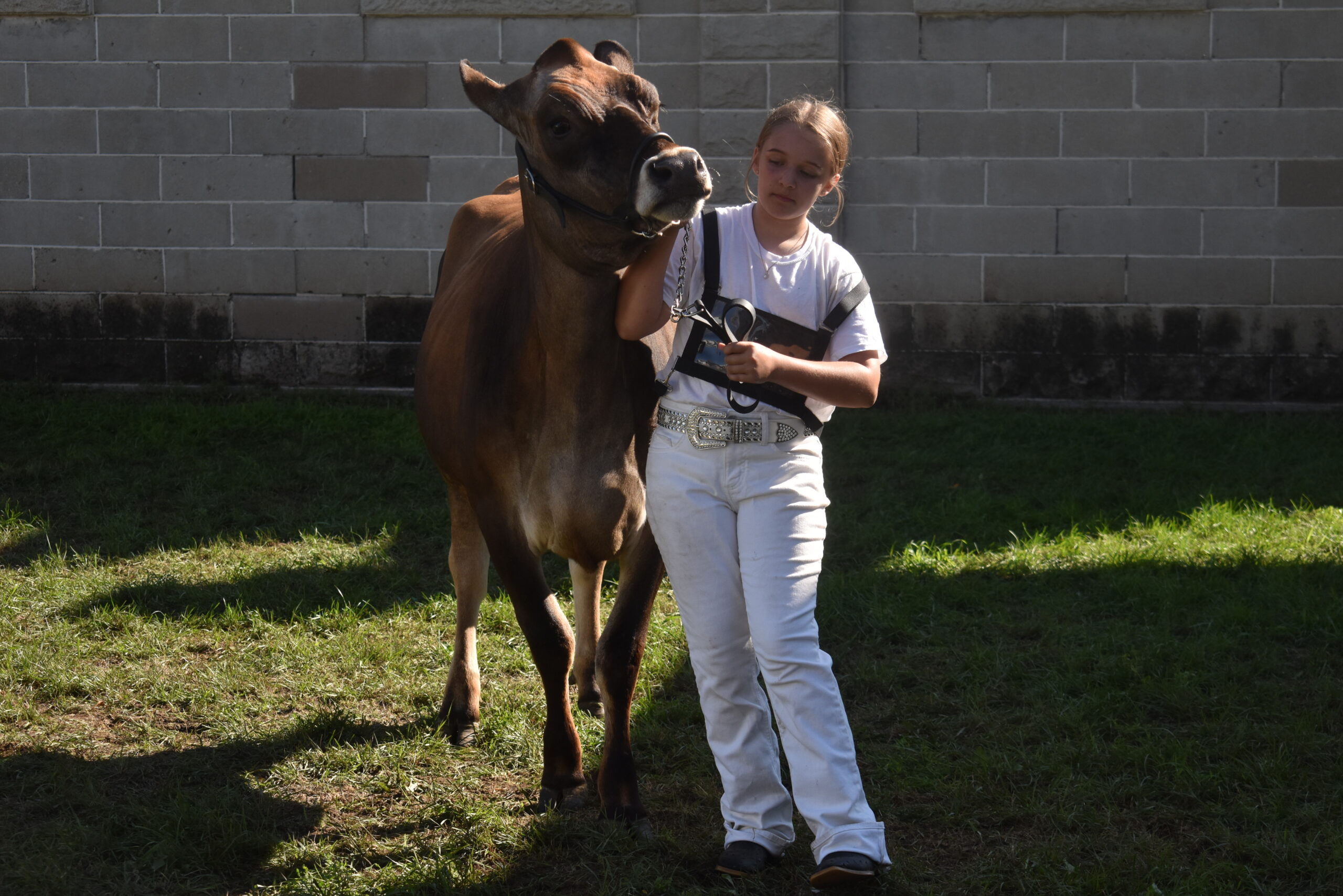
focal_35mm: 82
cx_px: 672
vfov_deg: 16.6
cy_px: 448
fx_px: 3078
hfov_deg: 24.6
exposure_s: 1/1000
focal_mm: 55
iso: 400
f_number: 5.6
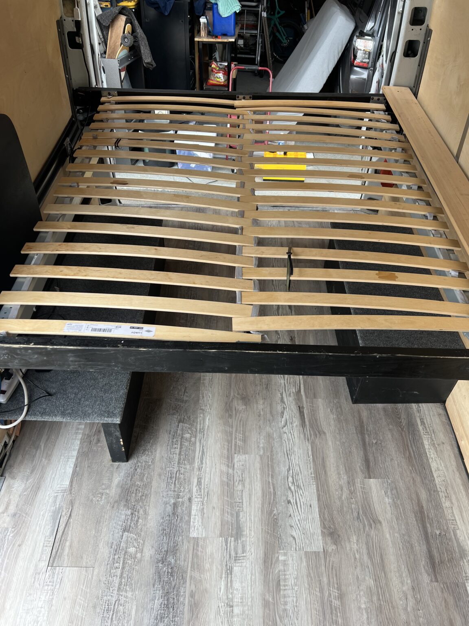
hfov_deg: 53.1
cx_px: 234
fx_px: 470
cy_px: 313
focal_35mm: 26
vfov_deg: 67.3
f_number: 1.5
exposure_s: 1/121
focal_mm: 5.7
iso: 50
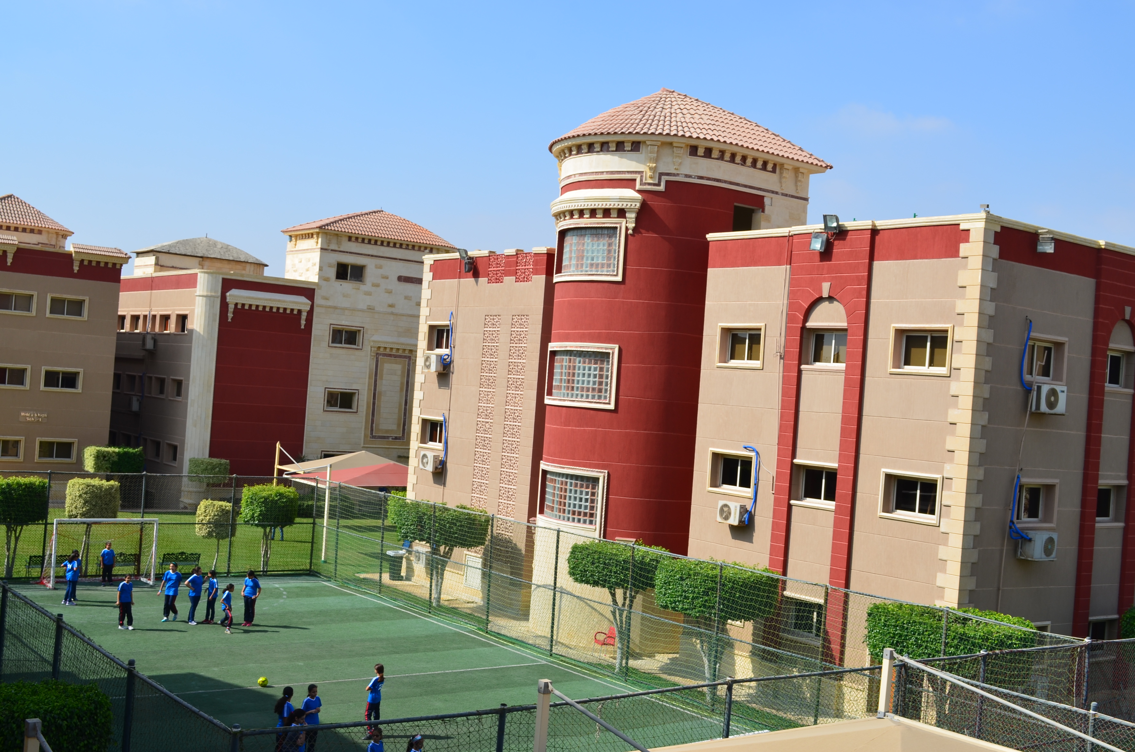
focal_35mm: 42
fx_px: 1321
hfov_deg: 46.5
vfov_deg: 31.8
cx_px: 568
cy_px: 376
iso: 110
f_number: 11
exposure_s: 1/125
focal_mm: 28
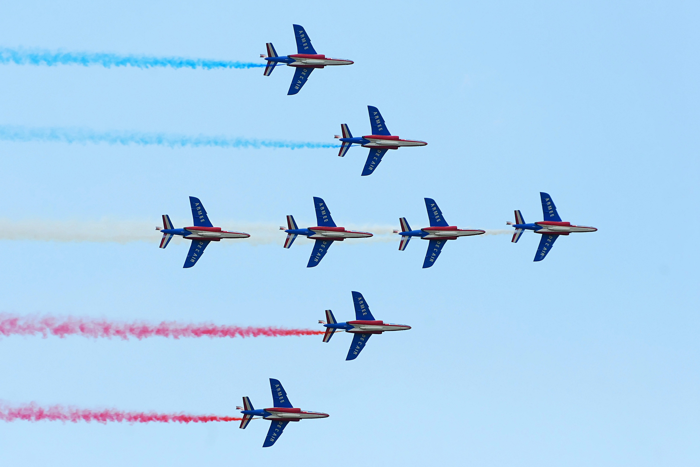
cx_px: 350
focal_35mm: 300
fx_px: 5833
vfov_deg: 4.6
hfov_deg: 6.9
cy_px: 234
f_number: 8
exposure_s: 1/1000
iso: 400
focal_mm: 200
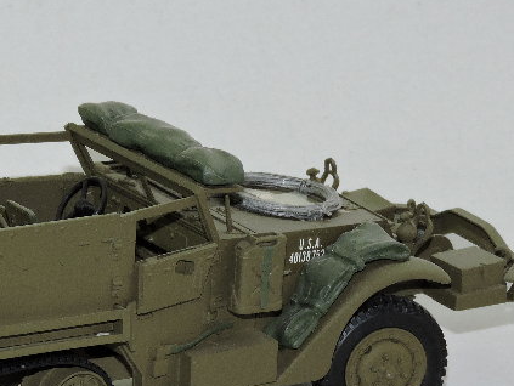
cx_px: 61
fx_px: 4265
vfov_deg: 5.2
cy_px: 297
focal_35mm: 287
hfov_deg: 6.9
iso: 200
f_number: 5
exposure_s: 1/60
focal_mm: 24.2
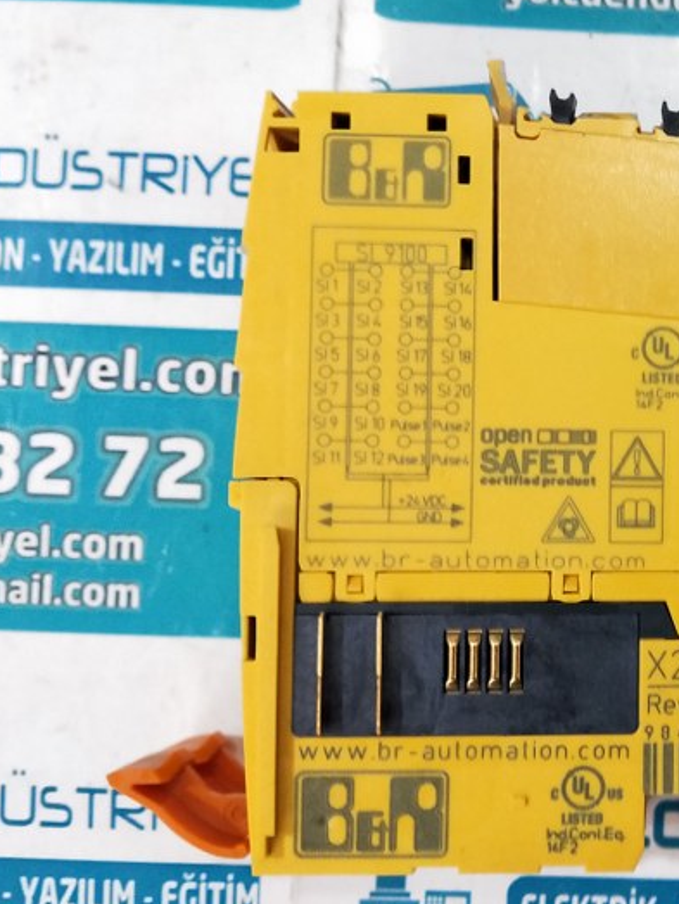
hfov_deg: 29.2
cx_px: 741
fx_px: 1175
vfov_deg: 42.0
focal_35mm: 45
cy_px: 448
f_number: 1.7
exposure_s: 1/33
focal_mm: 3.99
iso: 177
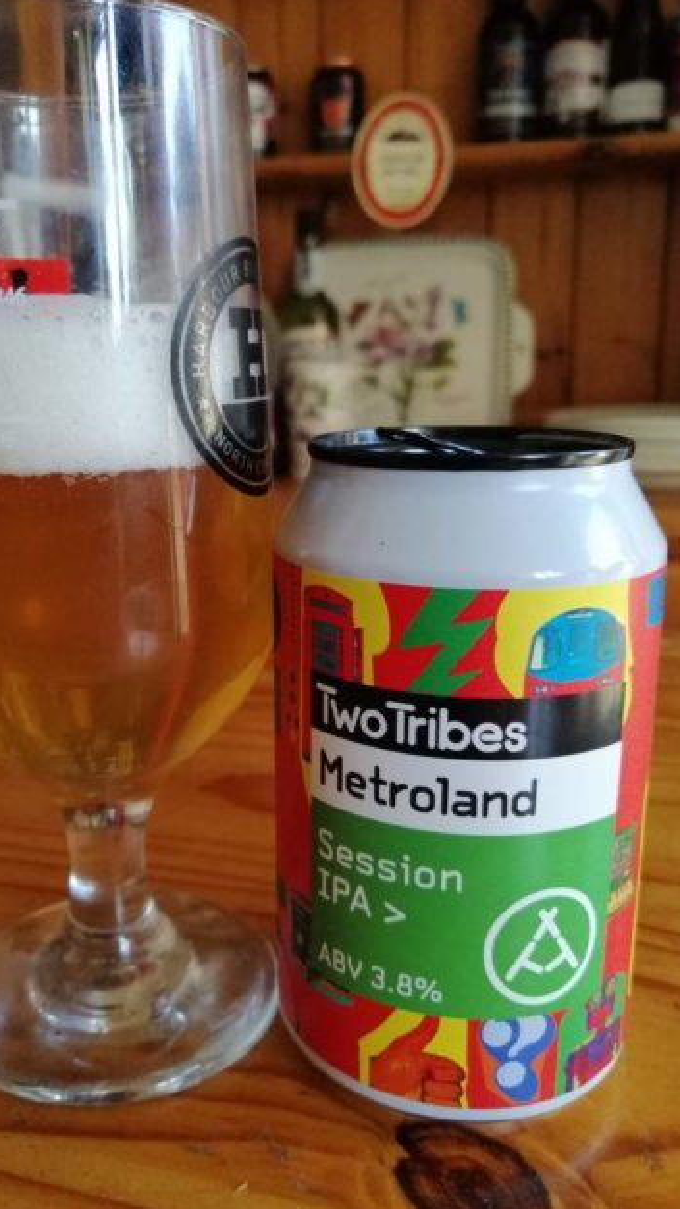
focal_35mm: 30
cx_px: 266
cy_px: 599
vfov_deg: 64.3
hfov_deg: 38.7
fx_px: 962
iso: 250
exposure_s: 1/100
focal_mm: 3.95
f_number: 1.8
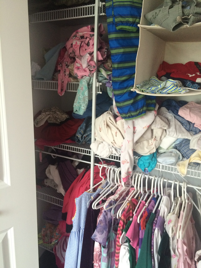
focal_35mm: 29
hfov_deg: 48.2
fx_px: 225
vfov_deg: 61.7
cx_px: 100
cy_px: 134
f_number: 2.2
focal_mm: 4.15
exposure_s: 1/30
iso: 160
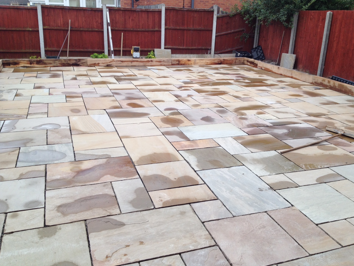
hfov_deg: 51.4
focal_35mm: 36
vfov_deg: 39.7
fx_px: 368
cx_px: 179
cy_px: 133
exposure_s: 1/189
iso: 64
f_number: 2.4
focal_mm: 4.28
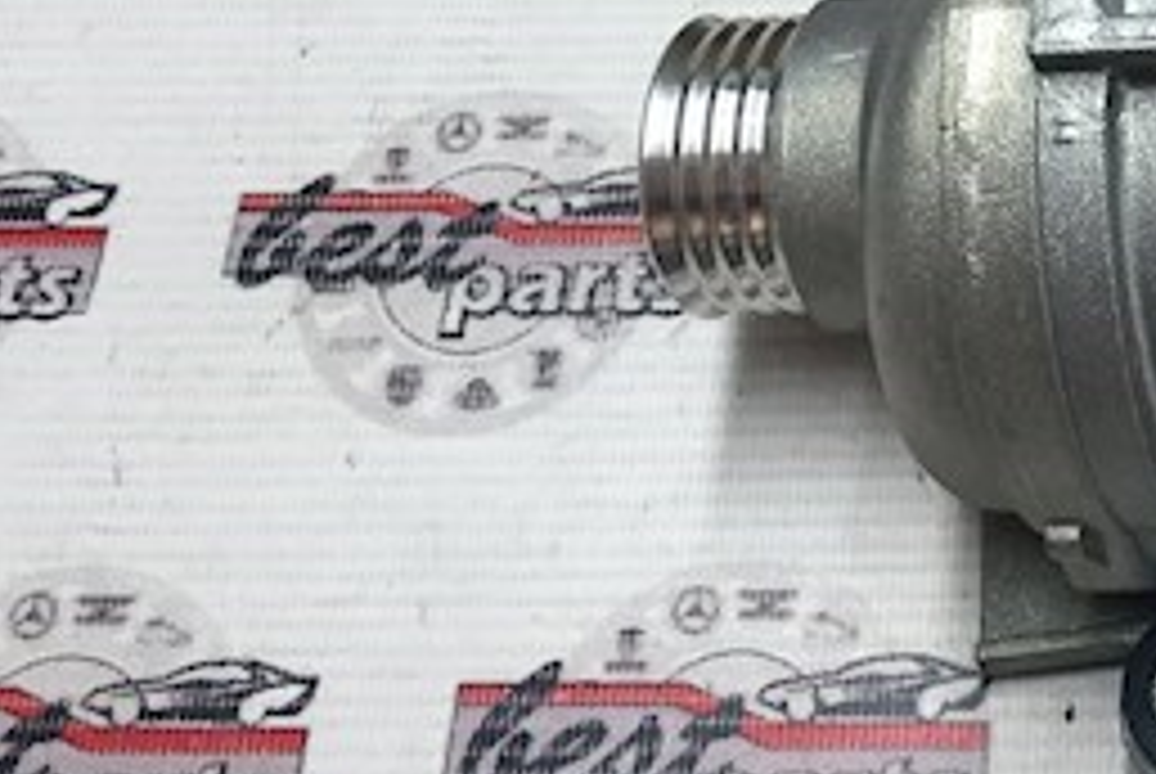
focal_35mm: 75
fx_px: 2411
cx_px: 1286
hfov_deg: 25.0
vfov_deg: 17.3
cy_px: -184
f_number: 2.2
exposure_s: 1/33
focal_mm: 4.15
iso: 100
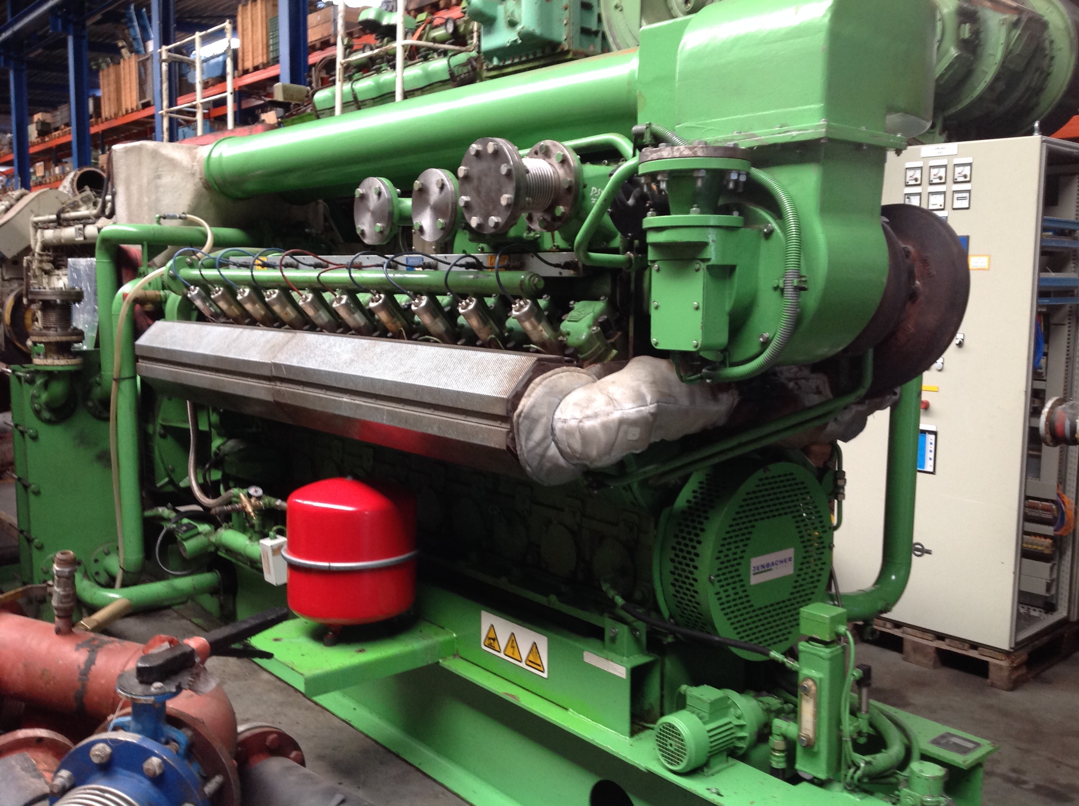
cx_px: 540
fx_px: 1089
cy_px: 403
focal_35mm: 35
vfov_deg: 40.6
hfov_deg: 52.7
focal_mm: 4.28
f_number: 2.4
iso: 125
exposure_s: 1/15
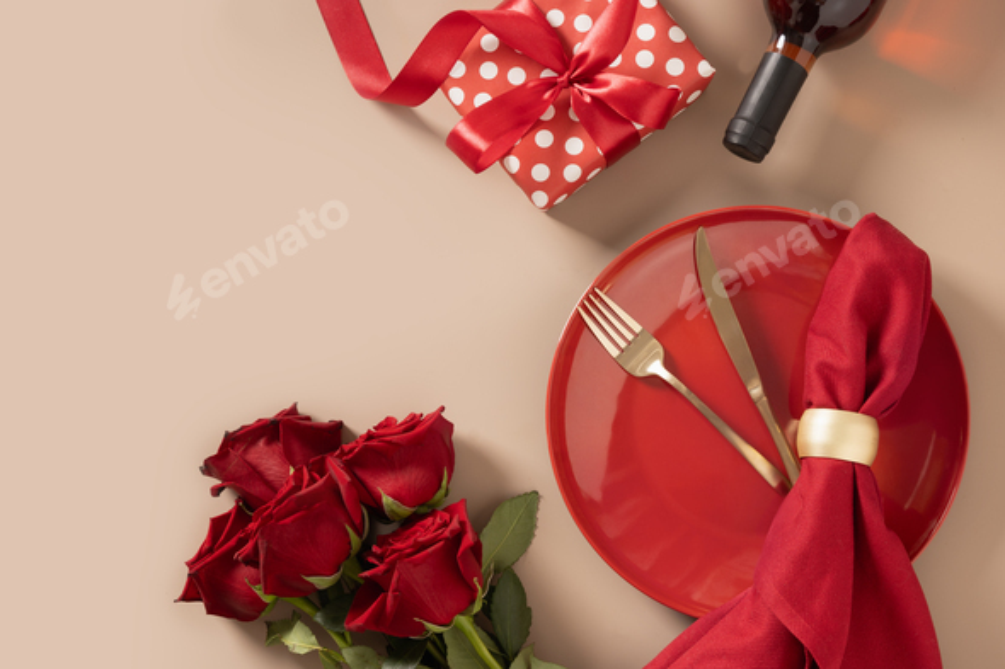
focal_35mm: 57
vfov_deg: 23.8
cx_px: 502
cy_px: 334
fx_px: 1591
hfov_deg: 35.1
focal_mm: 38
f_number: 10
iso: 100
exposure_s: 1/160
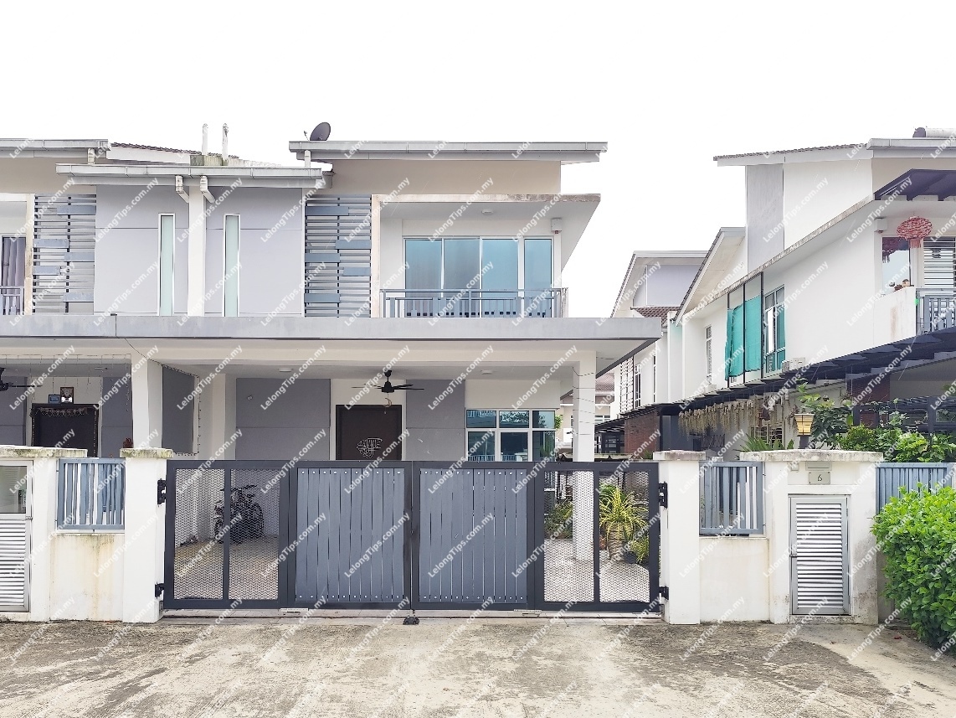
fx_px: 635
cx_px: 478
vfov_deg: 58.9
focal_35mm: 23
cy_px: 359
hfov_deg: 73.9
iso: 50
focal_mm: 6.14
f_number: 1.65
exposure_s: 1/132
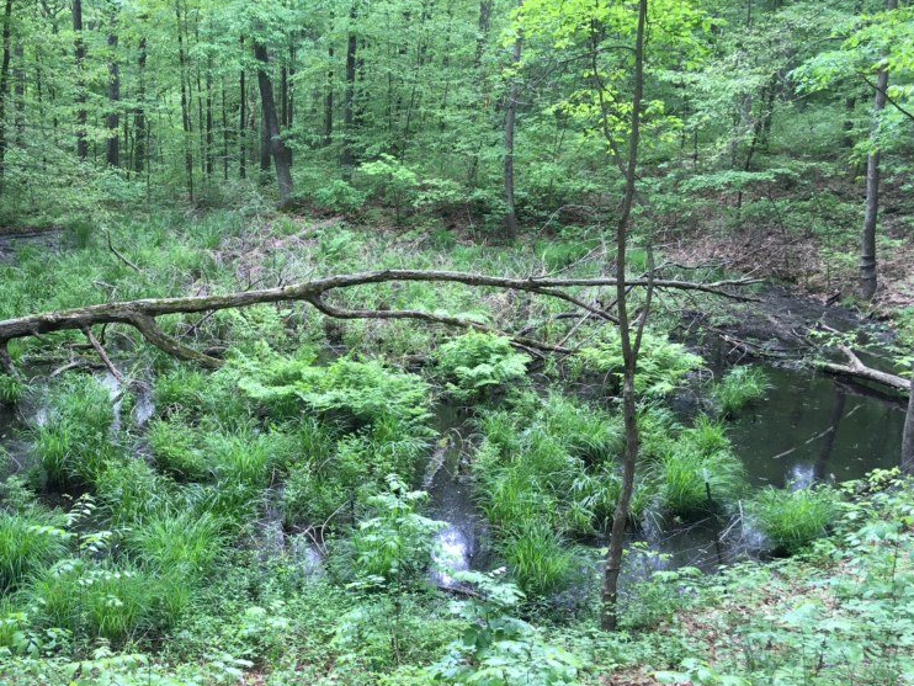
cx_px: 288
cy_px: 381
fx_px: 1057
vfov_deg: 35.9
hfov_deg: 45.9
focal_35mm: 40
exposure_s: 1/40
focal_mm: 4.15
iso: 25
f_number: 2.2
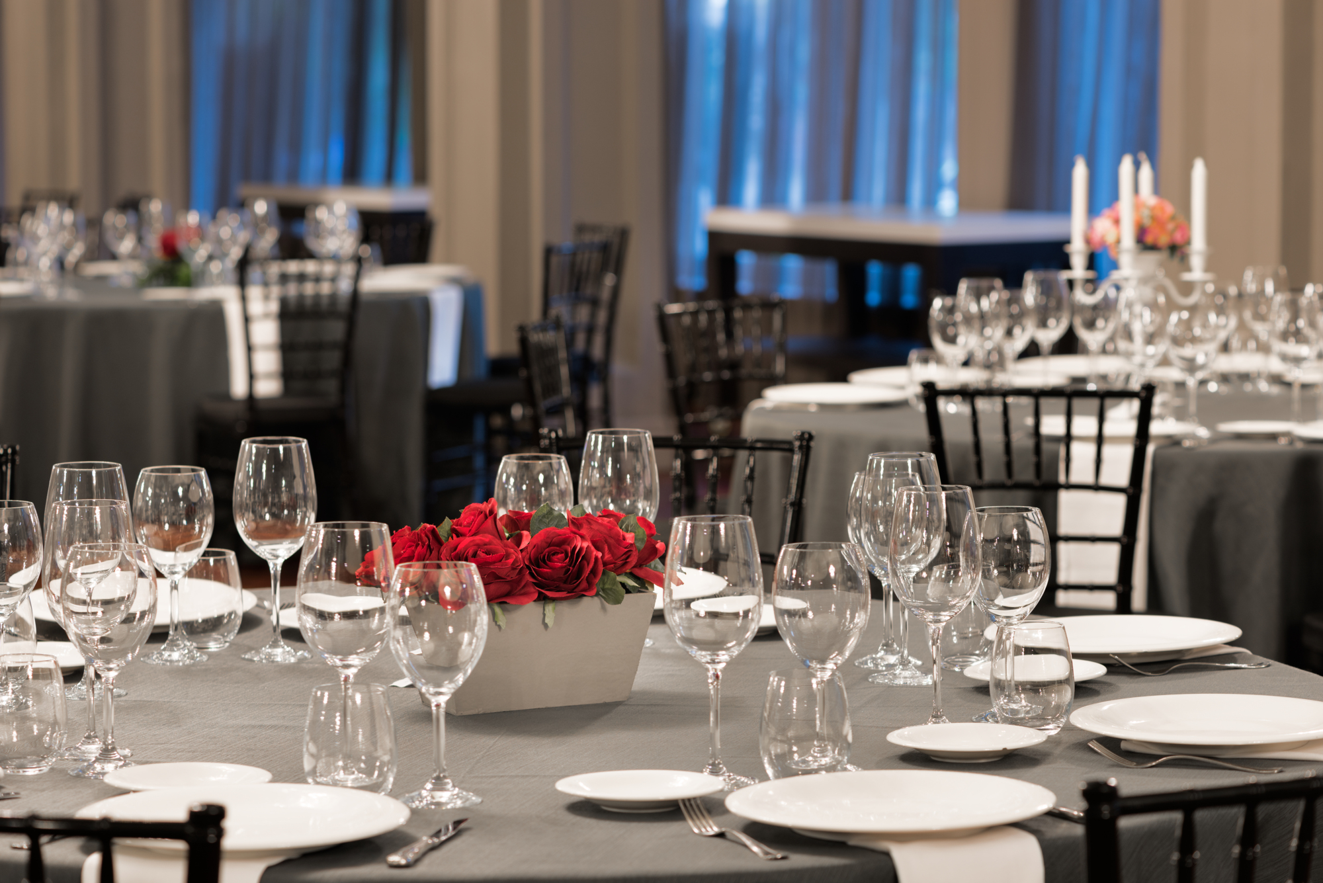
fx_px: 3860
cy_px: 442
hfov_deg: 19.4
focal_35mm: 105
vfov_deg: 13.1
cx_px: 662
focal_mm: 105
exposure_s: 5
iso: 64
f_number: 5
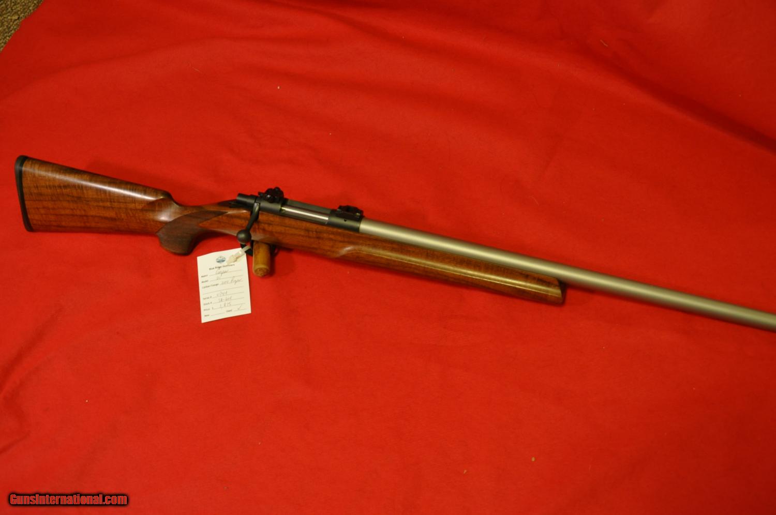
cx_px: 388
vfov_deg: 34.1
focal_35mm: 39
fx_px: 840
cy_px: 258
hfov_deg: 49.6
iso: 800
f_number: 5
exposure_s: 1/8
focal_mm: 26
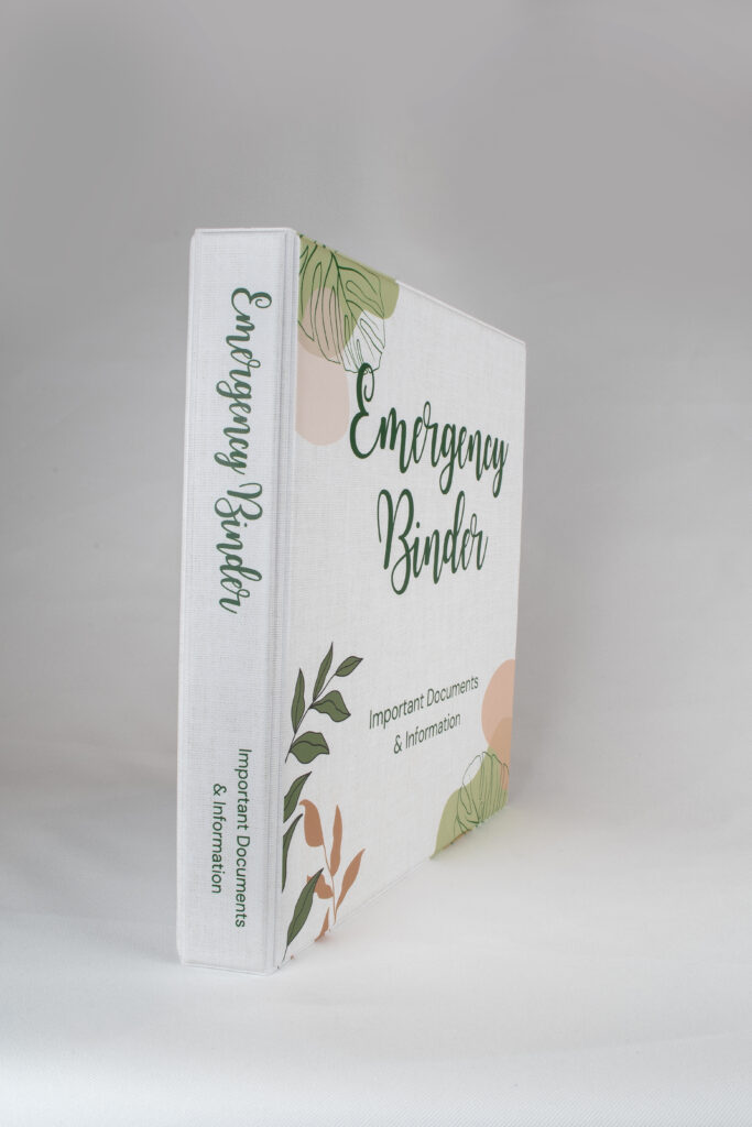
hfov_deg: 43.6
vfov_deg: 61.9
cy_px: 564
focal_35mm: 30
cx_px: 376
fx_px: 940
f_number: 20
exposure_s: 1/3
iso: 50
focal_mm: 20
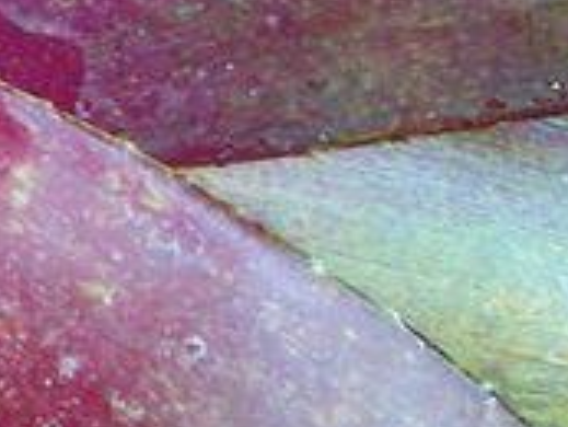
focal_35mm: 202
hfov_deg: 8.7
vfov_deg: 7.4
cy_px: 122
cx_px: -909
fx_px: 3317
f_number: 3
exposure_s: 1/30
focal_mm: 5.8
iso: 50
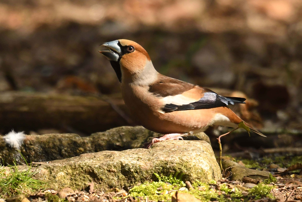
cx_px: 151
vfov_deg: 1.3
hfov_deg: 2.0
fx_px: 8808
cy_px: 101
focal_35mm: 1050
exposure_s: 1/800
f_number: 5.6
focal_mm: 700
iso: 640
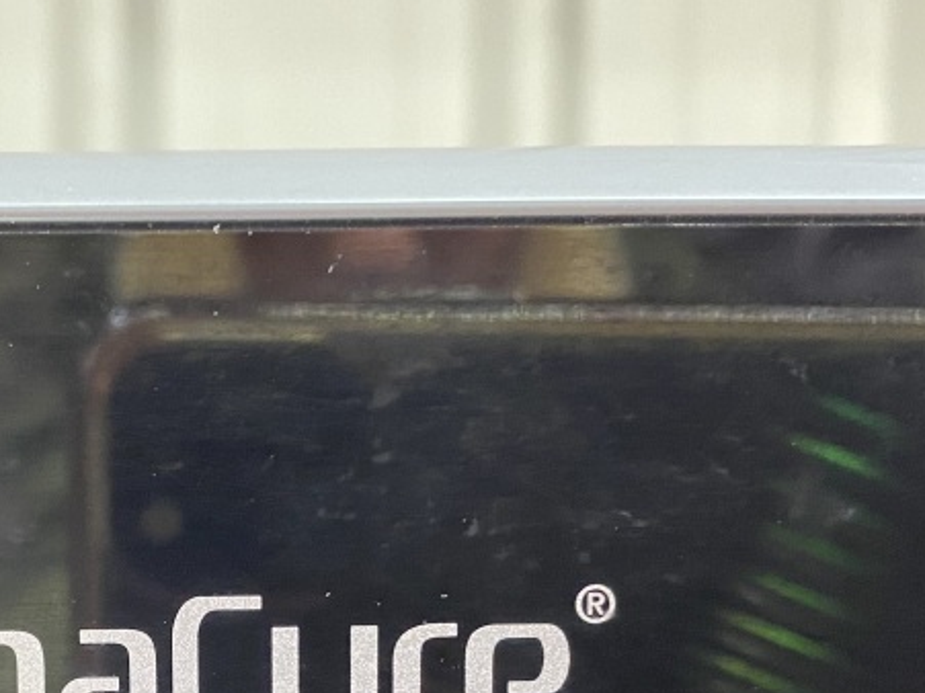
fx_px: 1576
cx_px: 213
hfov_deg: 32.0
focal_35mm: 59
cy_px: 623
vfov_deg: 24.1
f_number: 1.8
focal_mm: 4.25
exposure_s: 1/60
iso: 250
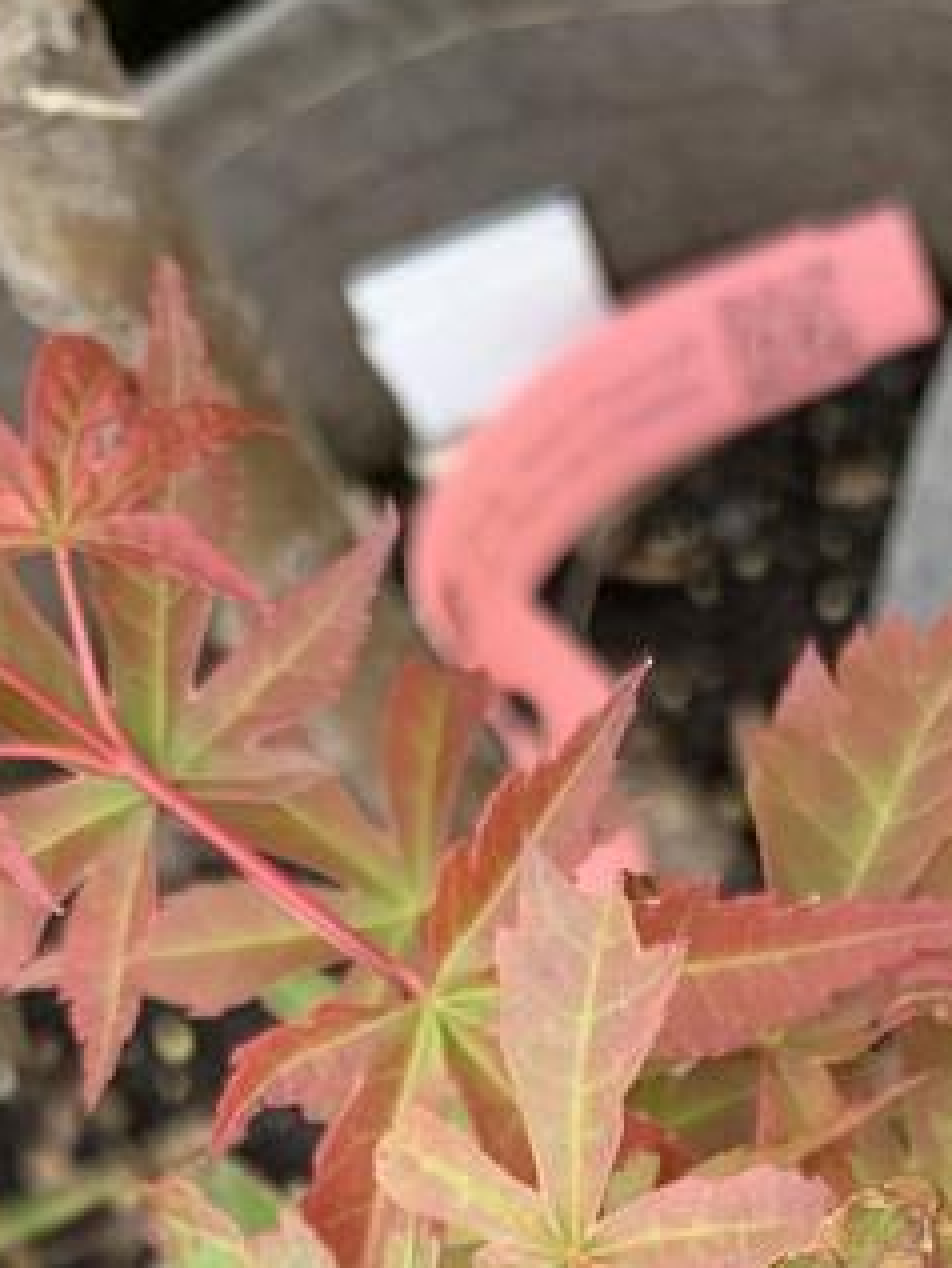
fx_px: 3005
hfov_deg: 17.9
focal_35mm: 82
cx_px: 752
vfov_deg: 20.7
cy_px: 1832
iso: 50
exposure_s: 1/121
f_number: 1.8
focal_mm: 4.25
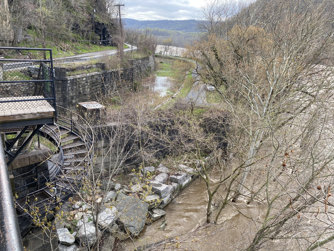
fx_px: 251
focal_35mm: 26
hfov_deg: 67.3
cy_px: 126
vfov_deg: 53.1
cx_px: 167
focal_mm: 4.25
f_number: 1.8
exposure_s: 1/126
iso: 32
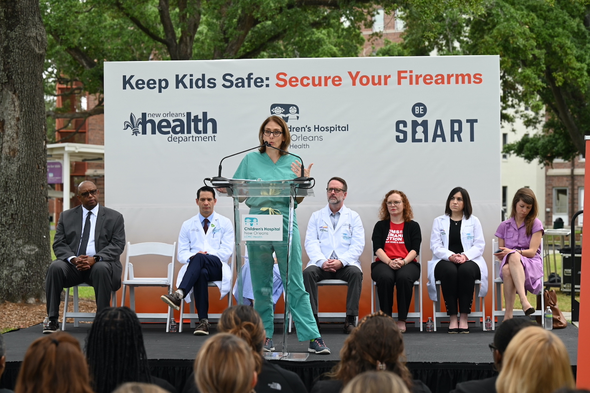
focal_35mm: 84
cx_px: 295
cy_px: 196
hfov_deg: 24.2
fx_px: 1376
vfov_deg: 16.3
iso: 400
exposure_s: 1/500
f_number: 5.6
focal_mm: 84
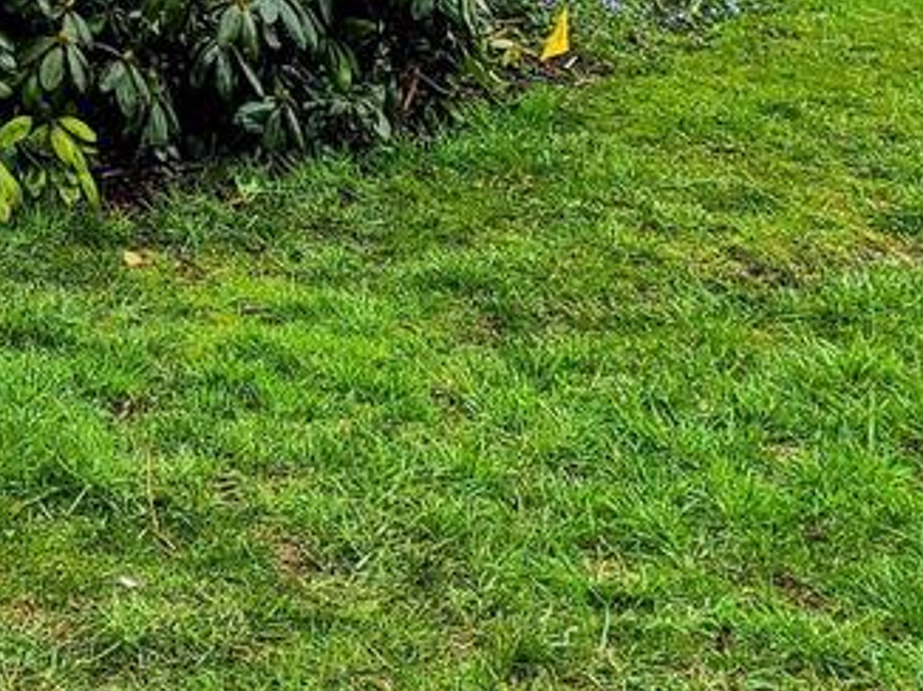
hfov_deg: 15.5
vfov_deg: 11.6
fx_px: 3064
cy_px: -694
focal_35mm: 115
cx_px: -566
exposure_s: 1/809
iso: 40
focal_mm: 5.4
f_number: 1.8
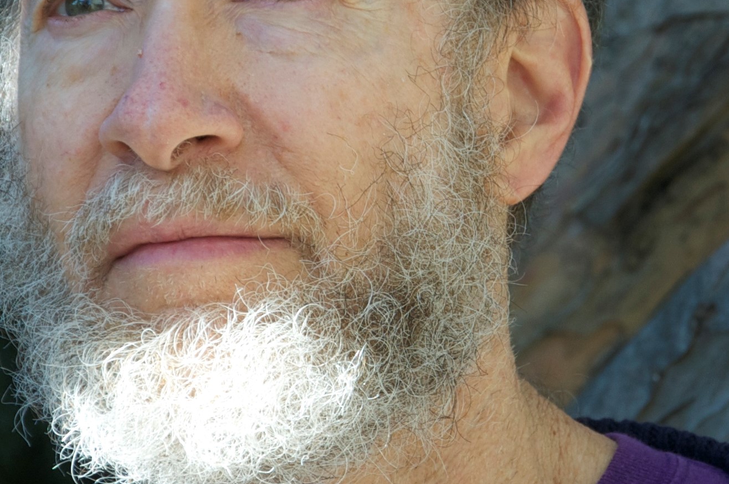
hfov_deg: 7.6
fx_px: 5462
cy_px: 163
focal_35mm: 270
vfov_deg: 5.1
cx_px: 258
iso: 220
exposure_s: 1/125
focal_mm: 85
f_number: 5.6
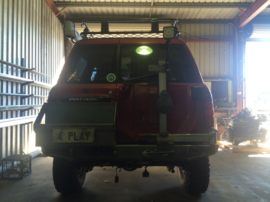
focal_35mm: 29
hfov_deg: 61.7
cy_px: 101
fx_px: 226
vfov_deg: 48.2
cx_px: 135
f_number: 2.2
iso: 40
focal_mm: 4.15
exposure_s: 1/60
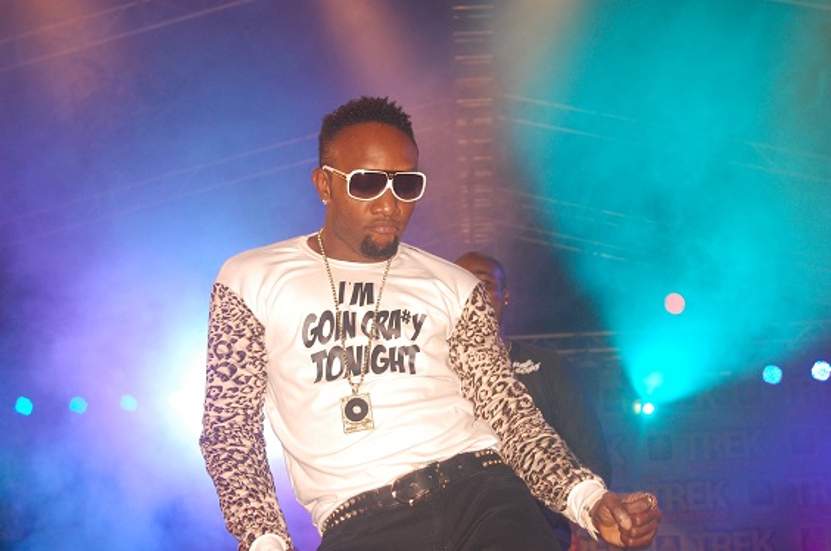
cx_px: 416
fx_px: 1590
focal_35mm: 69
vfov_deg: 19.7
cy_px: 276
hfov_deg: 29.3
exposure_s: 1/80
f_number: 7.1
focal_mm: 46
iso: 800
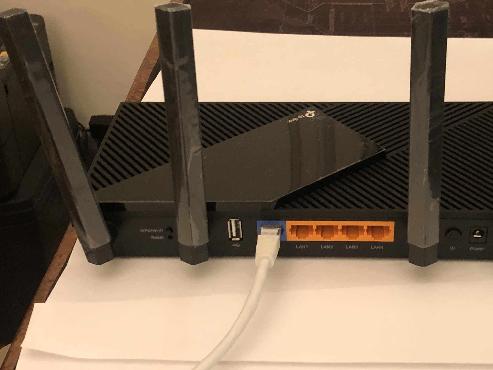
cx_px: 295
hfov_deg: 34.2
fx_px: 798
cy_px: 159
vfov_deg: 26.1
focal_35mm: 56
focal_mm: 4
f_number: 1.8
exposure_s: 1/6
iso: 100
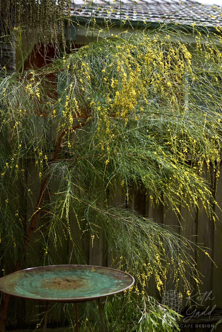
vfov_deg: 39.6
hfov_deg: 27.0
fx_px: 462
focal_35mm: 50
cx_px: 111
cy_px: 166
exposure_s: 1/2500
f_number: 1.8
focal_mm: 50
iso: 100
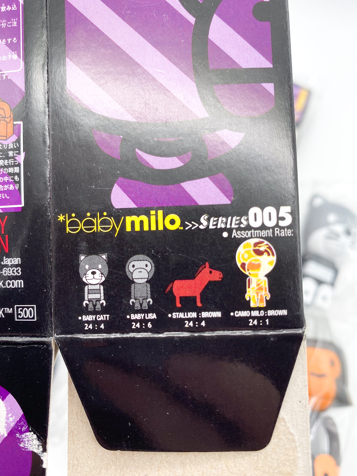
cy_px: 236
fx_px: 371
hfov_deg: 51.3
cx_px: 182
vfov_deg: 65.3
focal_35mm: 27
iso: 32
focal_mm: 4.25
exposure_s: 1/140
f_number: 1.8
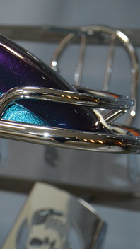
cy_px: 106
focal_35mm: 117
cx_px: -15
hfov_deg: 10.2
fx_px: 773
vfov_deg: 18.3
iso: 800
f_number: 4.5
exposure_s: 1/60
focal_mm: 35
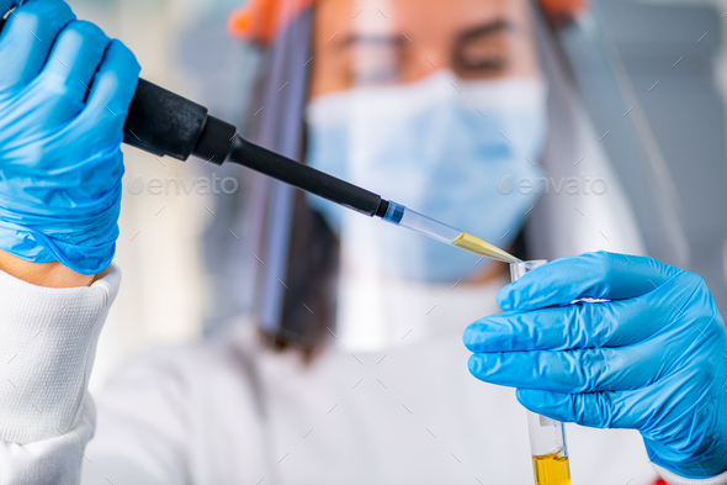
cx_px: 364
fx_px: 2120
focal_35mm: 105
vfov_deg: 13.0
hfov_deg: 19.5
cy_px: 242
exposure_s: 1/160
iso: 125
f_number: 3.5
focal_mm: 105
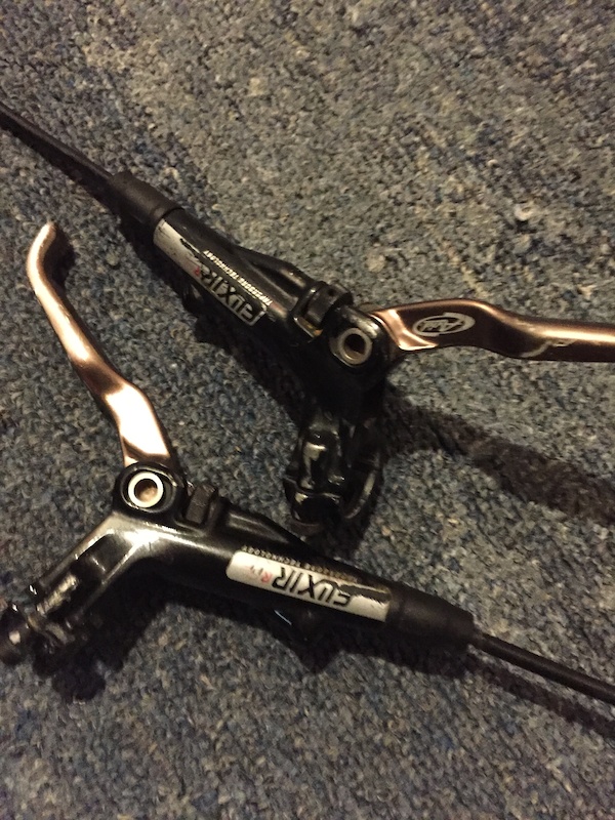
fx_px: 687
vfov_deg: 61.7
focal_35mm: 29
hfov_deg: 48.2
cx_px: 308
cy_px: 410
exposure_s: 1/15
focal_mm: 4.15
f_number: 2.2
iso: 1250
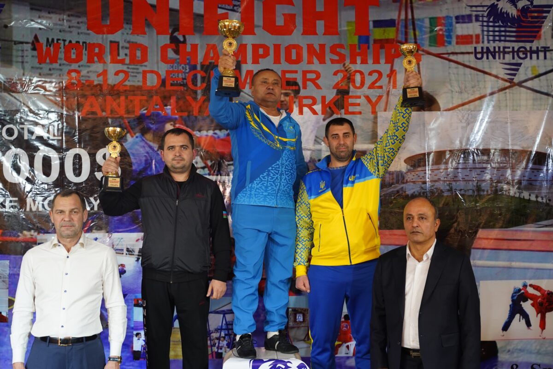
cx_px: 276
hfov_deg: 45.4
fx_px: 660
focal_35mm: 43
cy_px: 184
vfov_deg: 31.2
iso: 1250
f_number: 2.8
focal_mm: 43
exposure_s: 1/100
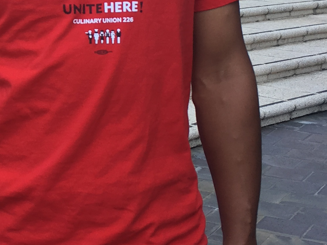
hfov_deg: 18.0
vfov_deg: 13.8
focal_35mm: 105
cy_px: -30
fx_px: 992
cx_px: -38
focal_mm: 4.15
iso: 25
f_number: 2.2
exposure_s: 1/222
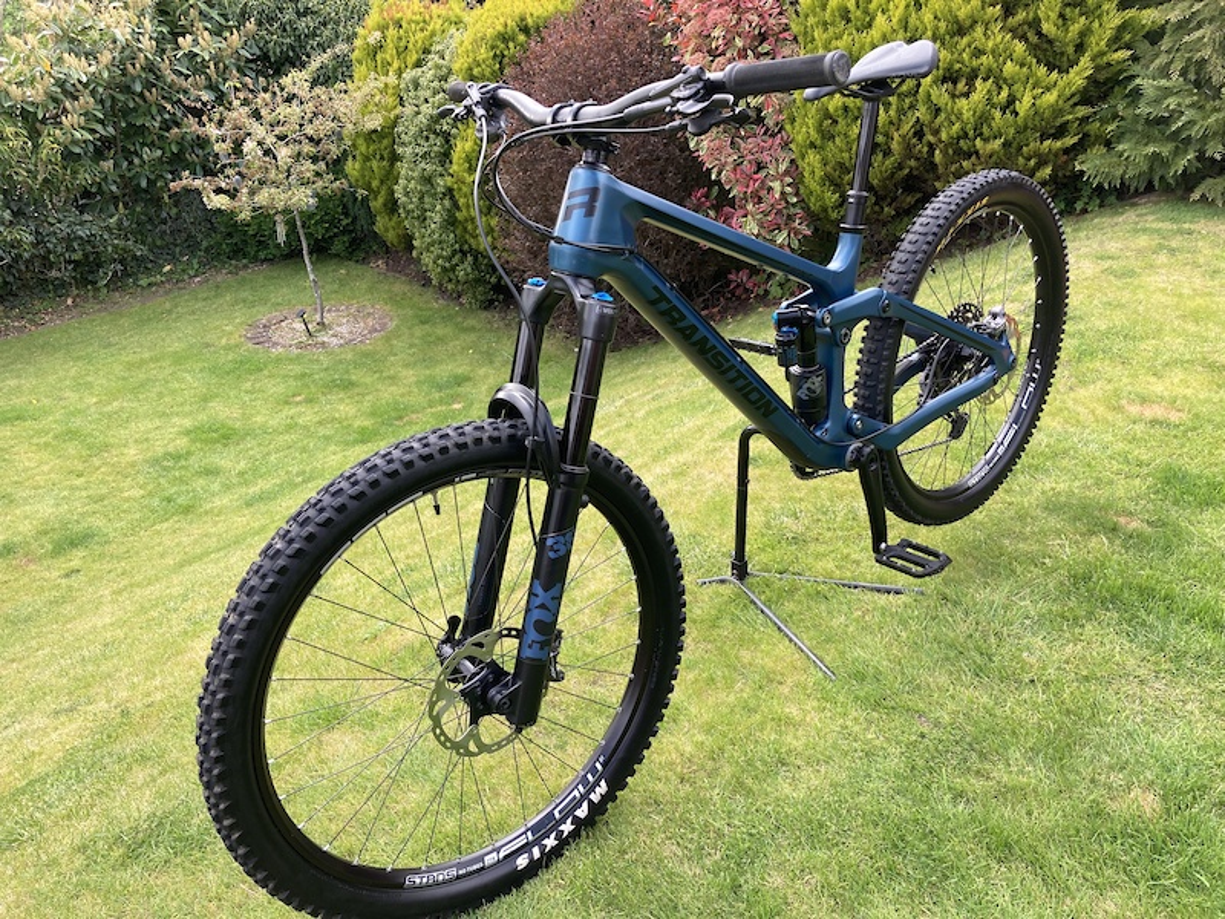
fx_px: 991
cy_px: 460
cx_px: 612
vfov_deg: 49.7
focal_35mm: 28
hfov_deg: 63.4
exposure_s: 1/230
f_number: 1.8
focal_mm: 3.99
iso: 20
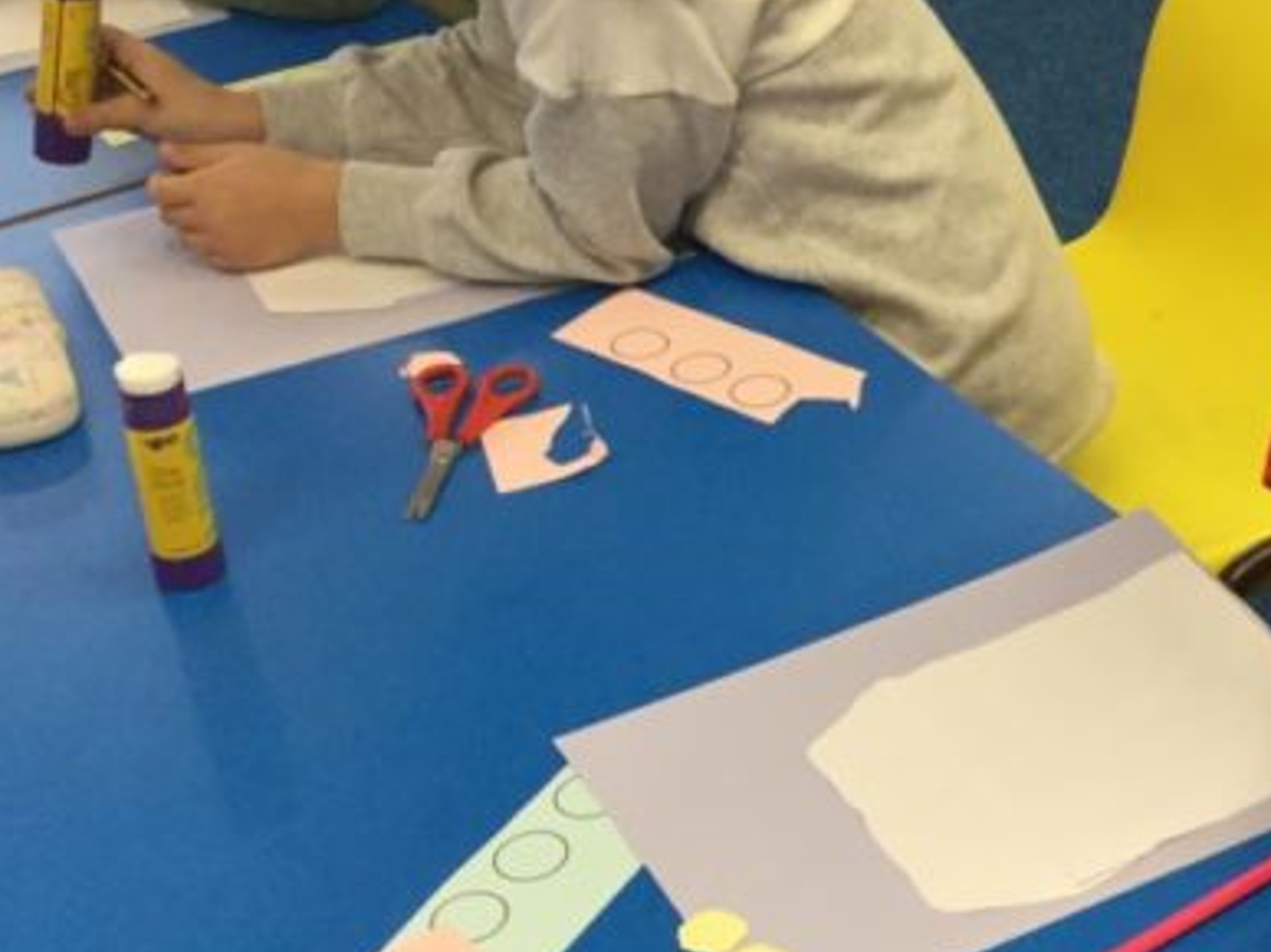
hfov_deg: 23.5
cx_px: 1038
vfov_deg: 18.0
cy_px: 387
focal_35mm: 82
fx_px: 3010
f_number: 2.4
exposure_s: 1/33
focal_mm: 3.3
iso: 100
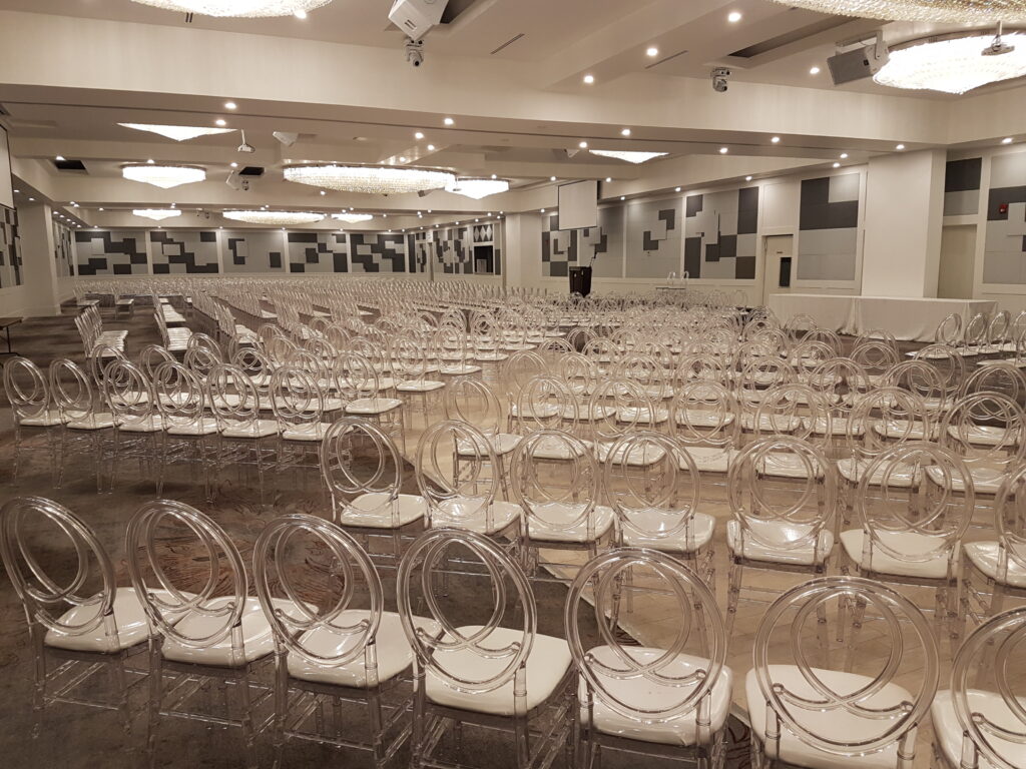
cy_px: 384
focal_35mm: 26
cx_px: 513
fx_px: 771
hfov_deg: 67.3
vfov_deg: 53.1
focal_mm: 4.2
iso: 80
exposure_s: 1/60
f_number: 1.7
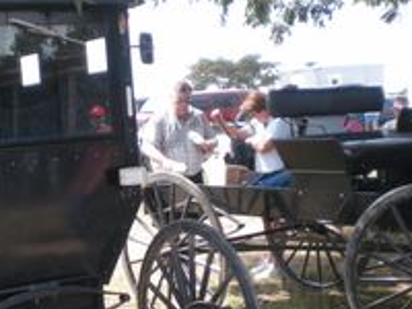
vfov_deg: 19.2
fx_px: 905
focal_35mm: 76
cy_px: 239
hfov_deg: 25.4
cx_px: 113
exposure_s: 1/177
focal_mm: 6.3
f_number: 3.1
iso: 64
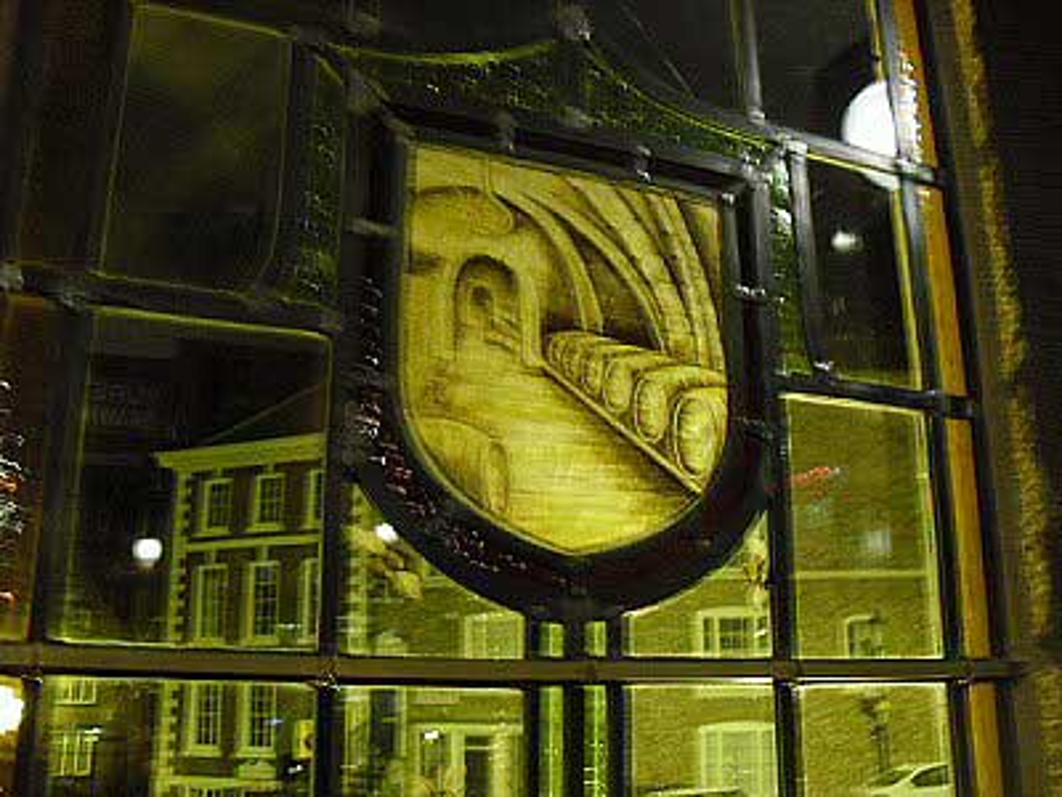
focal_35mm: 36
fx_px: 1104
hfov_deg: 51.4
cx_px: 531
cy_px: 398
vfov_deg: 39.7
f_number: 3.1
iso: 200
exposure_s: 1/2.5
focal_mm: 6.3
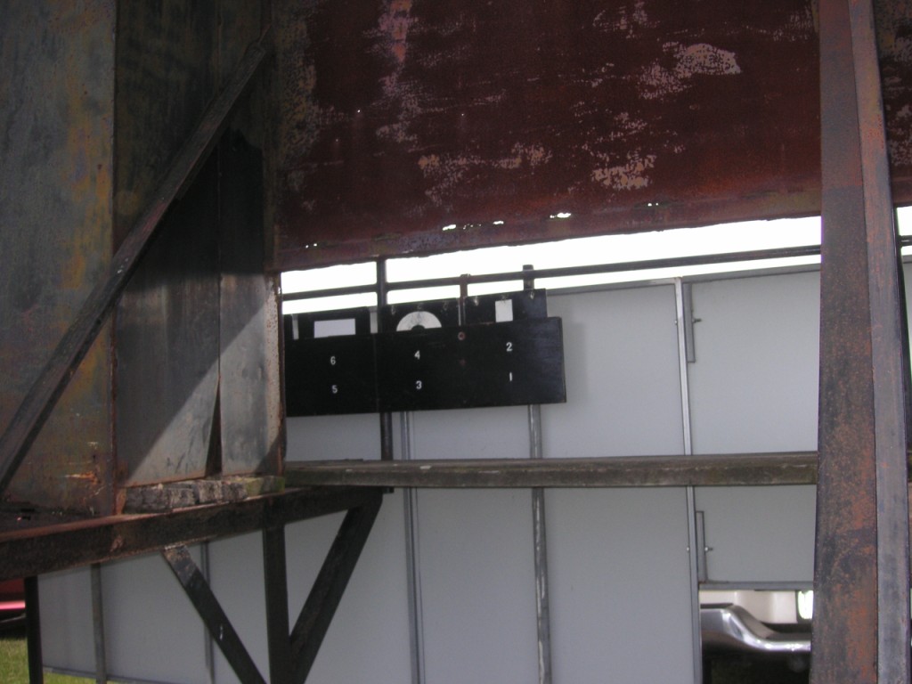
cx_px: 456
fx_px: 975
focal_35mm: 37
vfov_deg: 38.7
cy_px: 342
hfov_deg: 50.1
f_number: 2.8
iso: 50
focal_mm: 6.1
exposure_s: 1/350
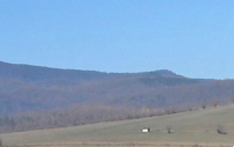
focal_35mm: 219
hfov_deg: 9.1
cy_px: 266
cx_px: 428
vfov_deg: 5.9
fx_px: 1397
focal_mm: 5.7
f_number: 5.6
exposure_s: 1/296
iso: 64
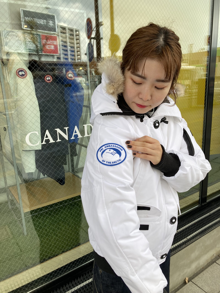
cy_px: 146
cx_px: 110
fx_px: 237
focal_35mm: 28
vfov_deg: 63.4
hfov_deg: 49.7
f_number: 1.8
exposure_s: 1/184
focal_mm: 3.99
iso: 20
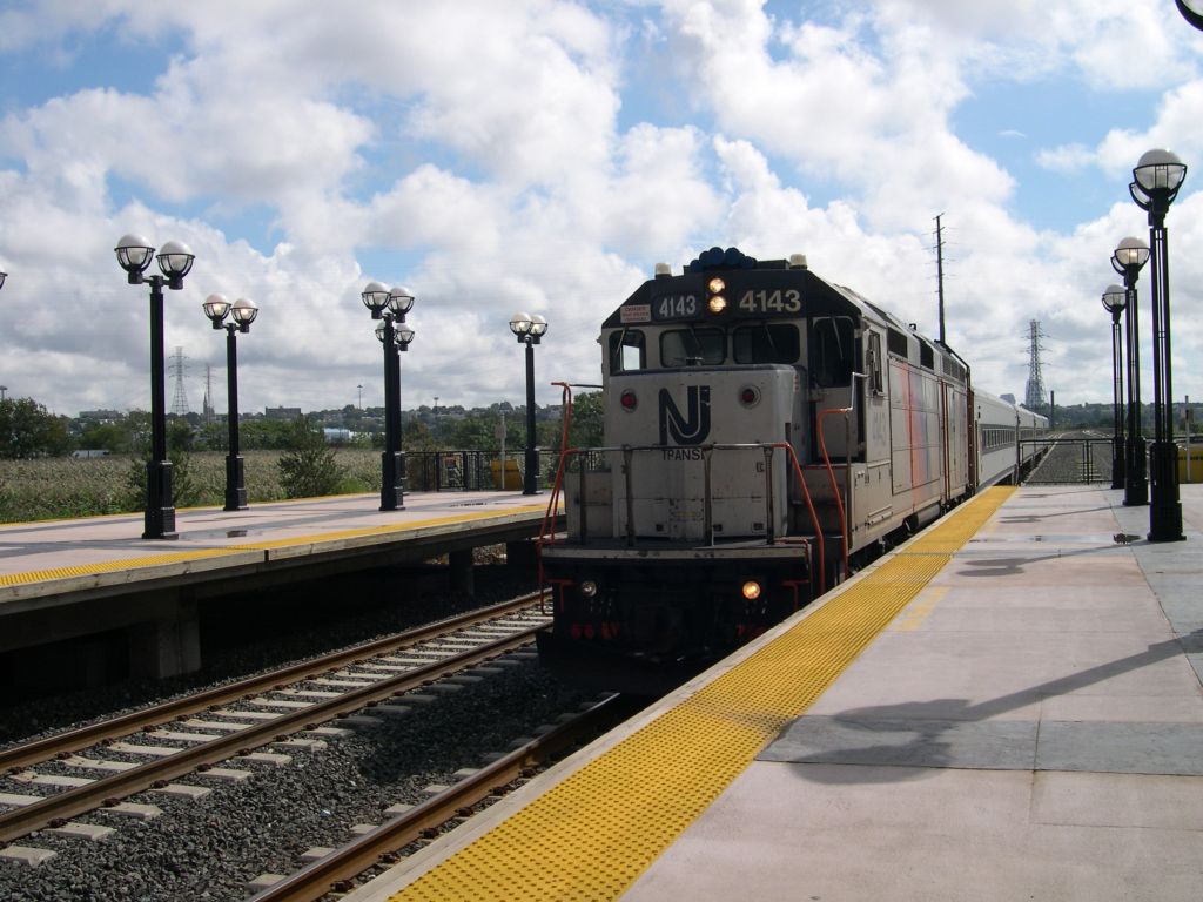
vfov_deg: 37.7
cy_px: 451
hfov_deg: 49.0
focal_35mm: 38
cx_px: 602
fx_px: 1321
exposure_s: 1/308
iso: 100
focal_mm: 8
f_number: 7.6
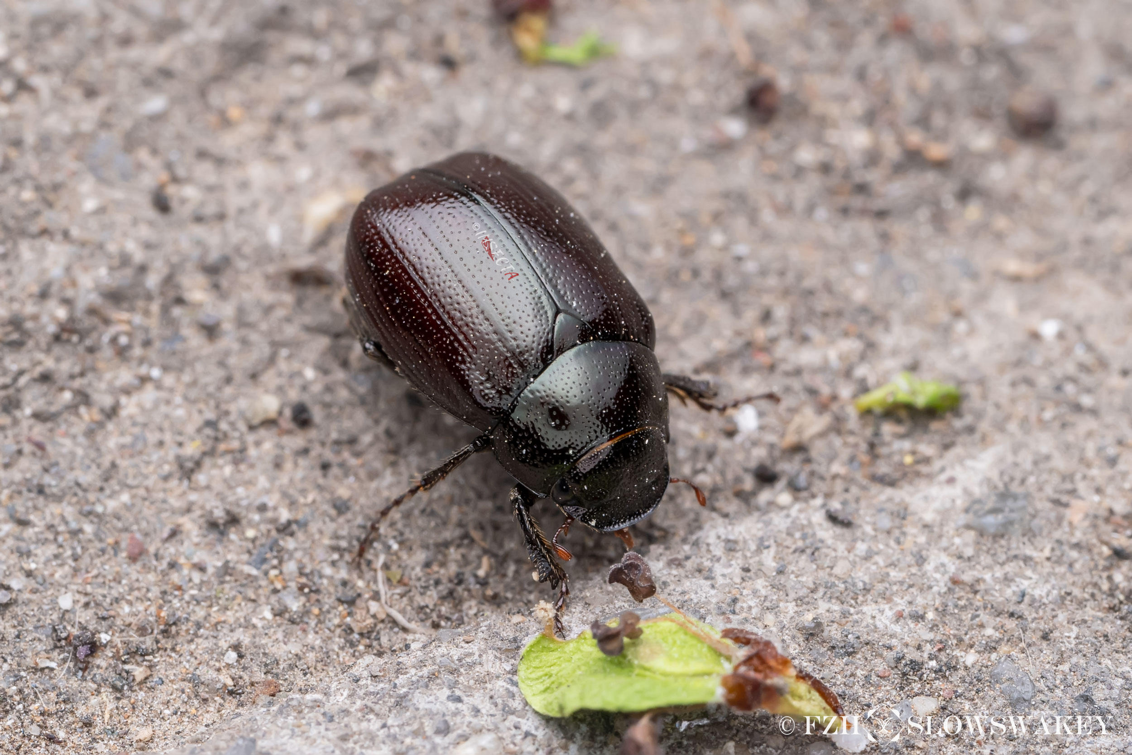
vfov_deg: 13.0
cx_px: 566
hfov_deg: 19.5
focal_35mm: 105
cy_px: 378
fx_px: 3301
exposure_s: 1/200
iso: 200
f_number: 14
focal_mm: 105
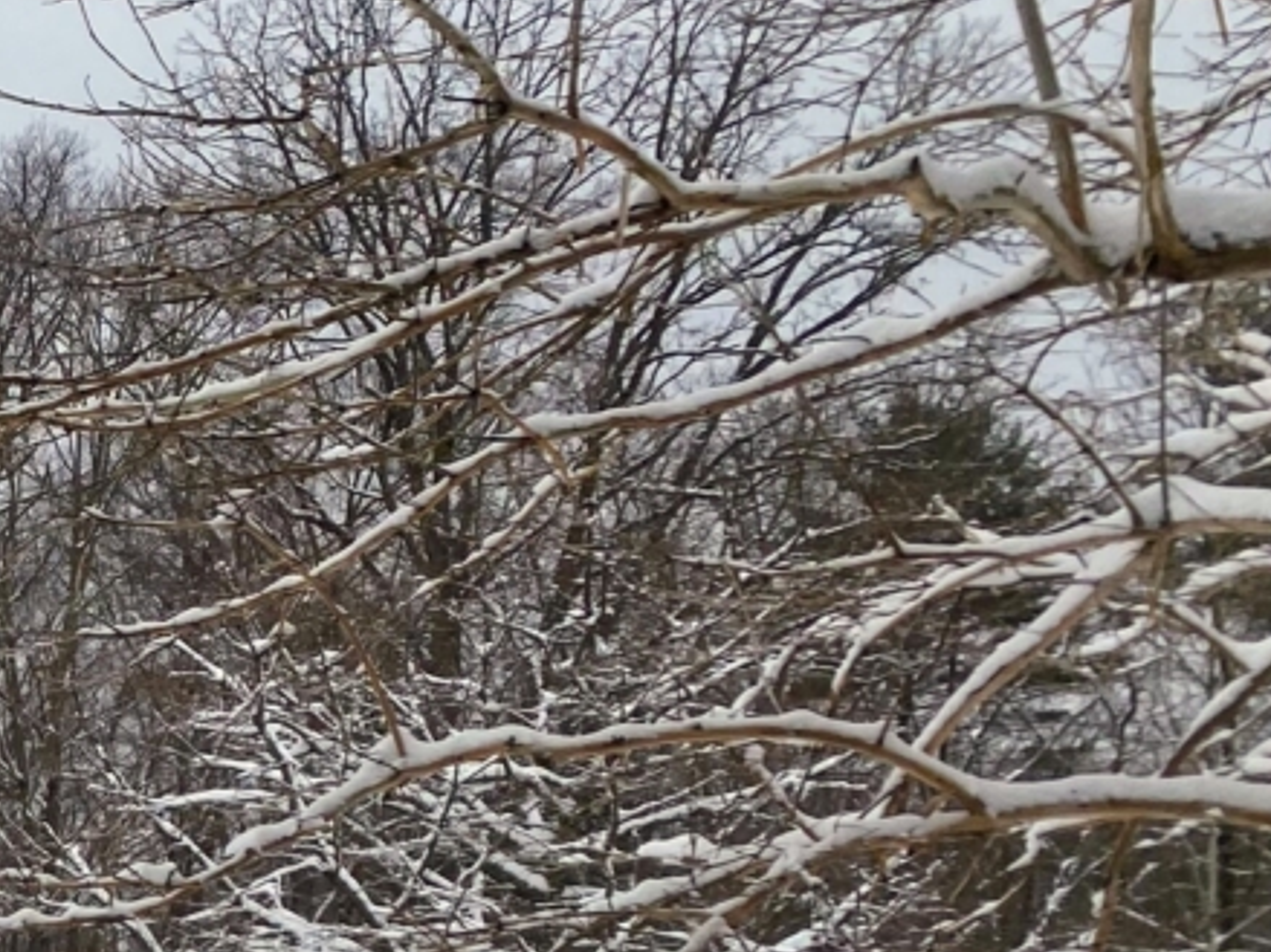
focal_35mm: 91
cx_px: -950
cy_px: 1169
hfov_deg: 17.7
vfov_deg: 15.6
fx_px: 3340
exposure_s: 1/219
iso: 32
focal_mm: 4.25
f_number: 1.8
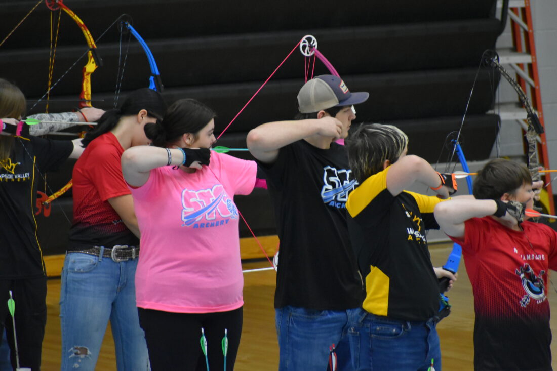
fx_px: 6961
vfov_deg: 3.1
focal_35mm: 450
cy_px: 186
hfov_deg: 4.6
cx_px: 278
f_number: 6.3
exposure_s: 1/200
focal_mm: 300
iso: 3200
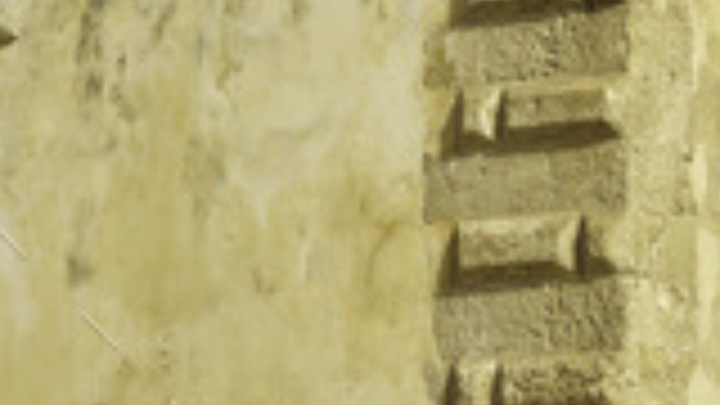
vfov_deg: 6.5
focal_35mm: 175
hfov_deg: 11.7
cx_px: 1112
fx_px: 3333
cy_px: -695
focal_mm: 30.1
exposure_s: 1/400
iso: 100
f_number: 9
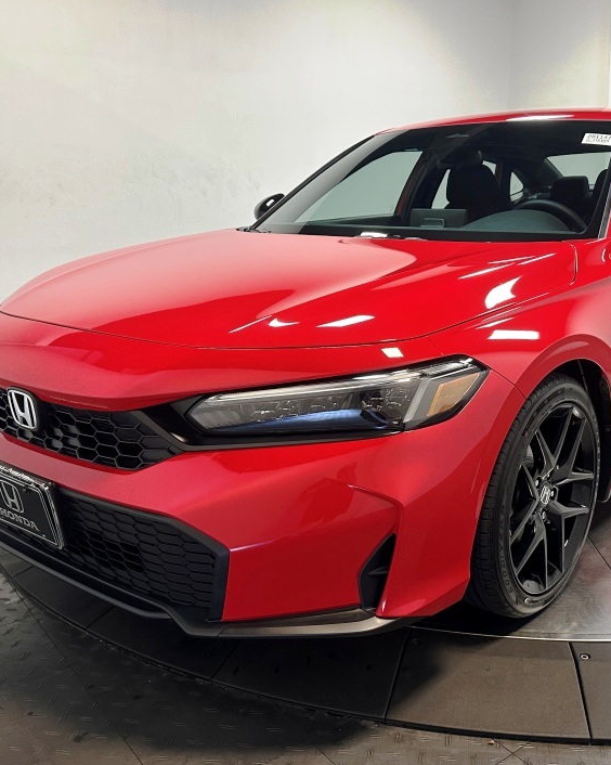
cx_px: 376
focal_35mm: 34
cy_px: 380
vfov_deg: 52.9
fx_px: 769
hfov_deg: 43.0
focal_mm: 6.86
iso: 250
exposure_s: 1/60
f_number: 1.78
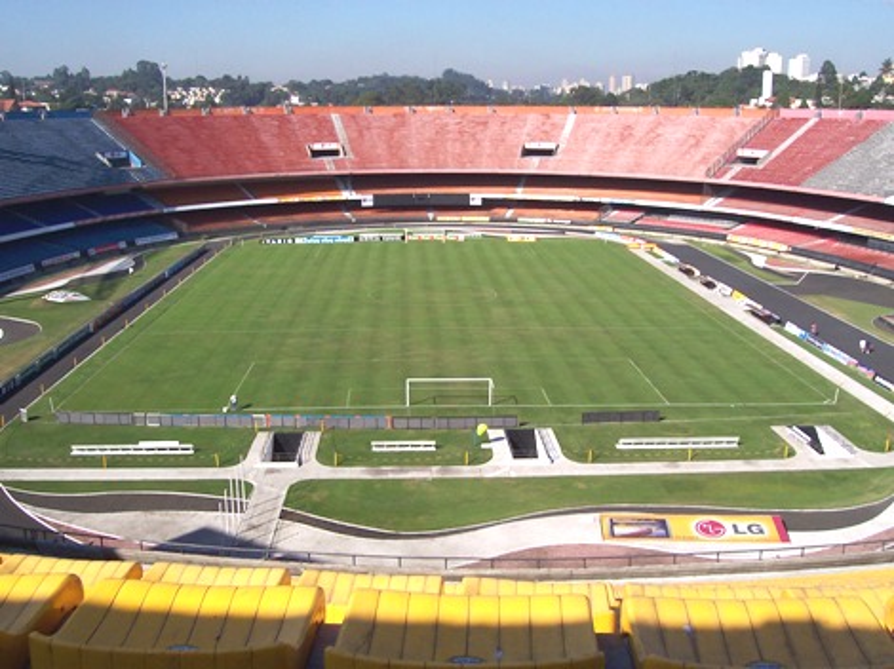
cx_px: 447
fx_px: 955
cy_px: 334
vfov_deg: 38.6
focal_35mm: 37
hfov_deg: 50.2
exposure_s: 1/750
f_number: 5.6
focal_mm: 5.6
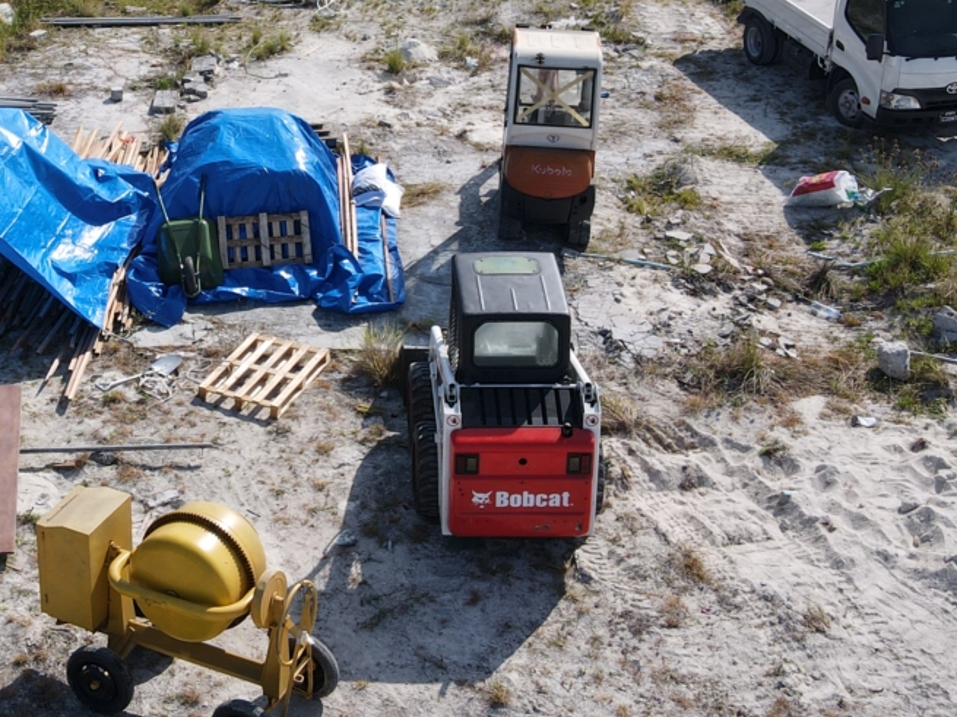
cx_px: 203
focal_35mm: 55
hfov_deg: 34.0
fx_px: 1520
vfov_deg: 26.3
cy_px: 193
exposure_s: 1/725
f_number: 2.8
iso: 100
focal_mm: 4.5
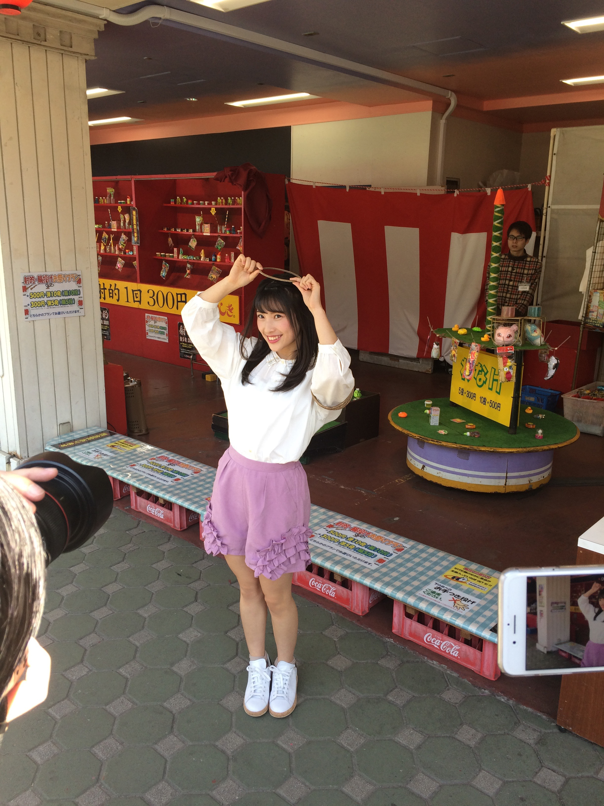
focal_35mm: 29
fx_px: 675
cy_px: 403
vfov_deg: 61.7
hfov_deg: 48.2
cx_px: 302
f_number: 2.2
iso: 32
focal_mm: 4.15
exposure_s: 1/121
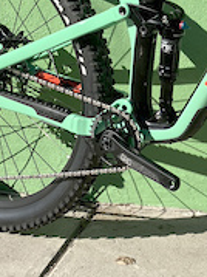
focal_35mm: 125
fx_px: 998
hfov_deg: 11.5
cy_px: 17
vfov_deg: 15.6
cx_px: 284
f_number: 1.8
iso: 32
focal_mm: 3.99
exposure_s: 1/1946
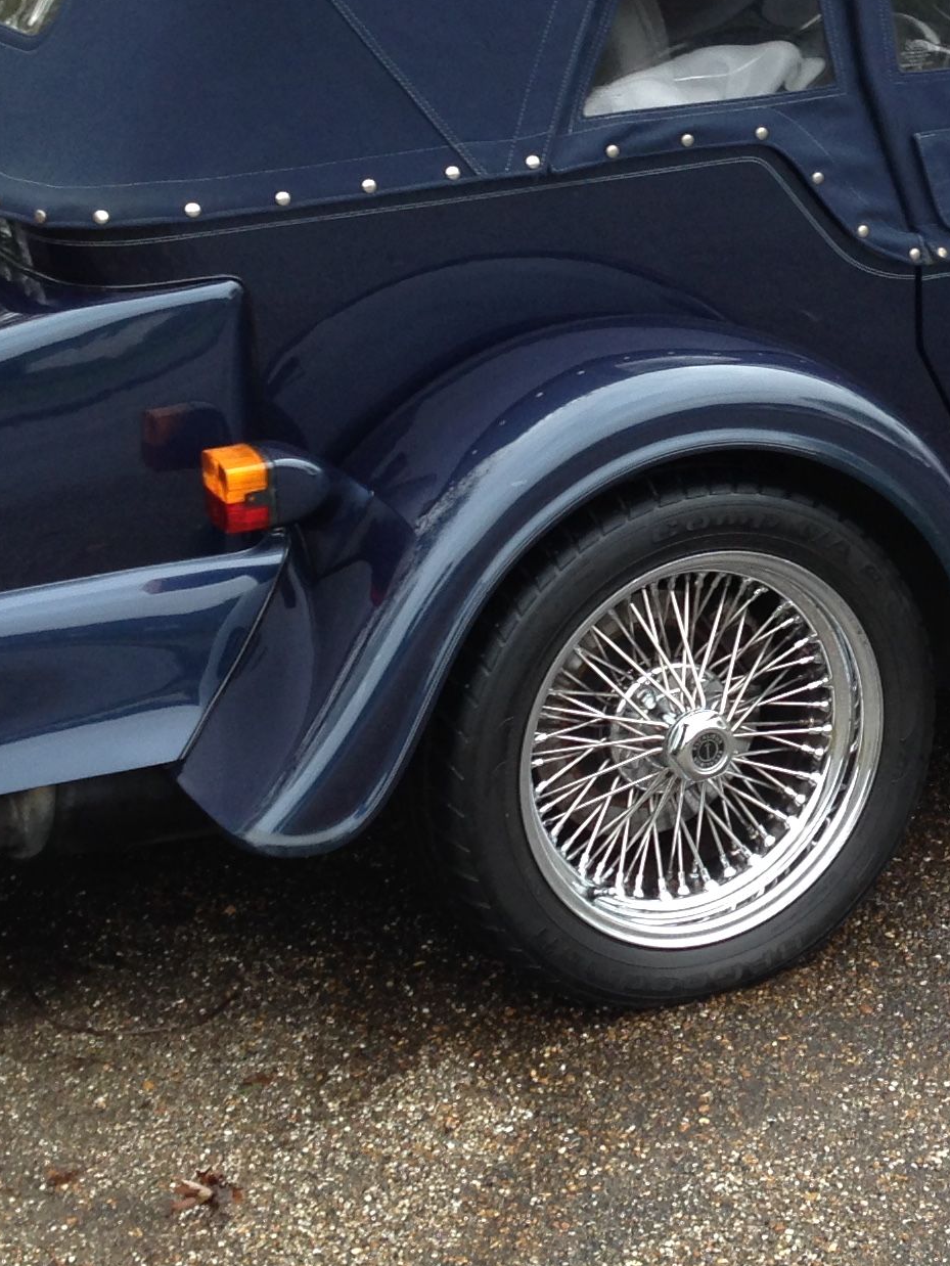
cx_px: 873
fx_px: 3182
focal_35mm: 87
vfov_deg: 22.2
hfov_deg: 16.7
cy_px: 263
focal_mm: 4.12
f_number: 2.4
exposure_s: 1/30
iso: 50
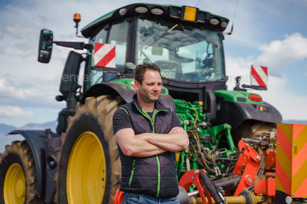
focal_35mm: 71
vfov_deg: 19.2
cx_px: 154
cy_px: 102
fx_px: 605
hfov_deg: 28.5
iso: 200
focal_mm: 71
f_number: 3.2
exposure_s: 1/6400
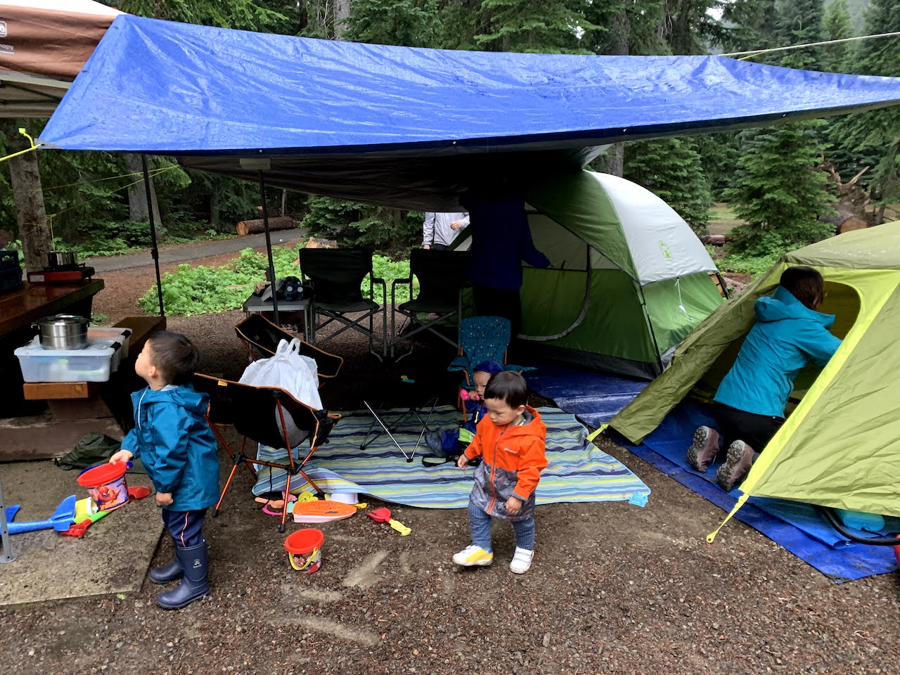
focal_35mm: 26
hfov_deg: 67.3
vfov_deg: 53.1
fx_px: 676
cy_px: 338
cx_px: 450
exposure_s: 1/44
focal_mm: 4.25
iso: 400
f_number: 1.8
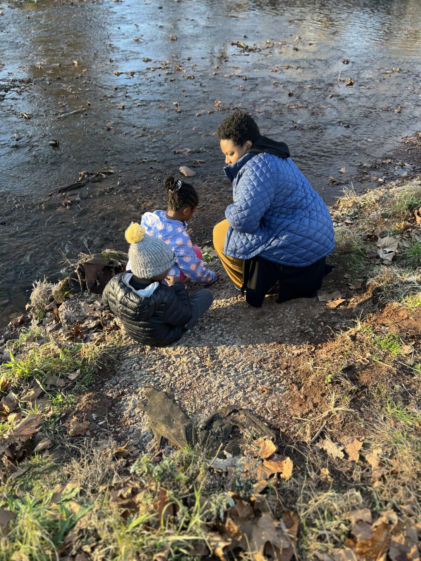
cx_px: 210
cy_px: 280
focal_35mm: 26
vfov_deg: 67.3
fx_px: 422
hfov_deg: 53.1
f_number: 1.5
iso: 40
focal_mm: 5.7
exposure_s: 1/144
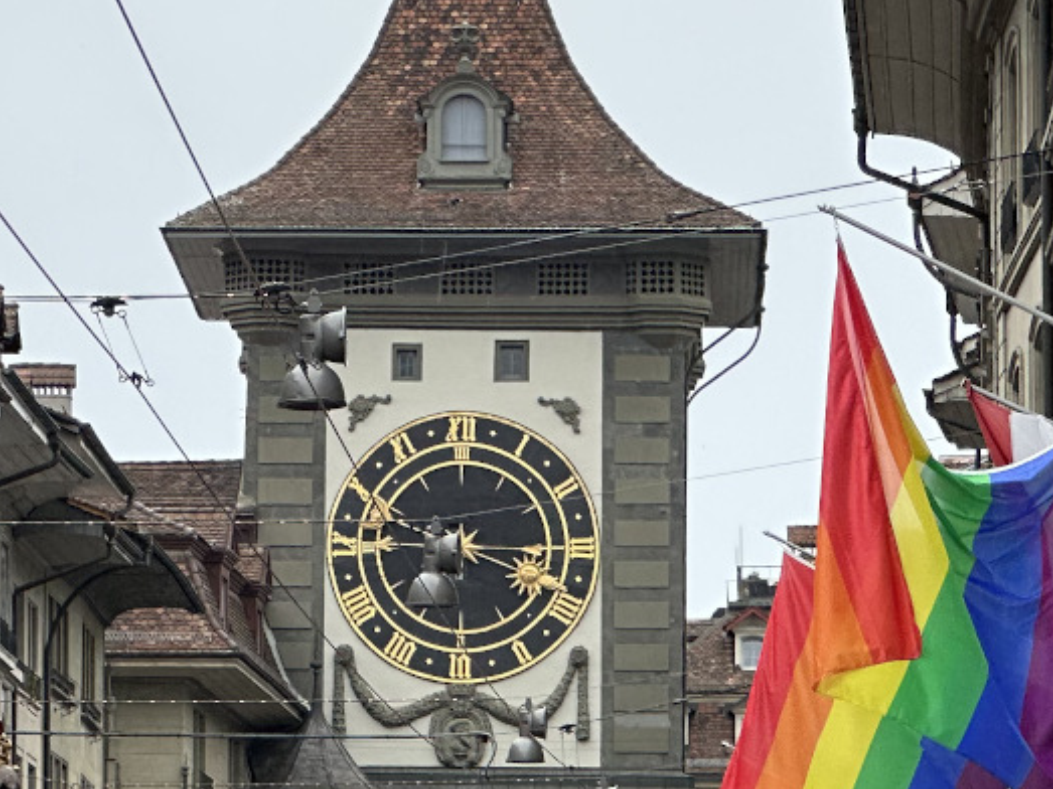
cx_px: 348
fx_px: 6721
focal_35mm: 221
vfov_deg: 6.7
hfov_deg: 9.0
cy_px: 273
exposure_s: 1/260
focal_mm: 9
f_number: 2.8
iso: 32
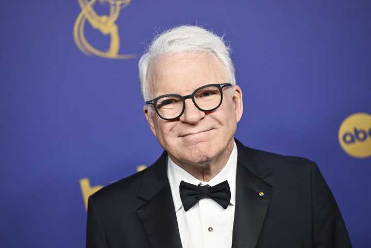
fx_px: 1443
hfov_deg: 14.7
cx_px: 186
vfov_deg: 9.8
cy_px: 124
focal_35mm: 140
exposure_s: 1/320
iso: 640
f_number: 2.8
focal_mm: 140
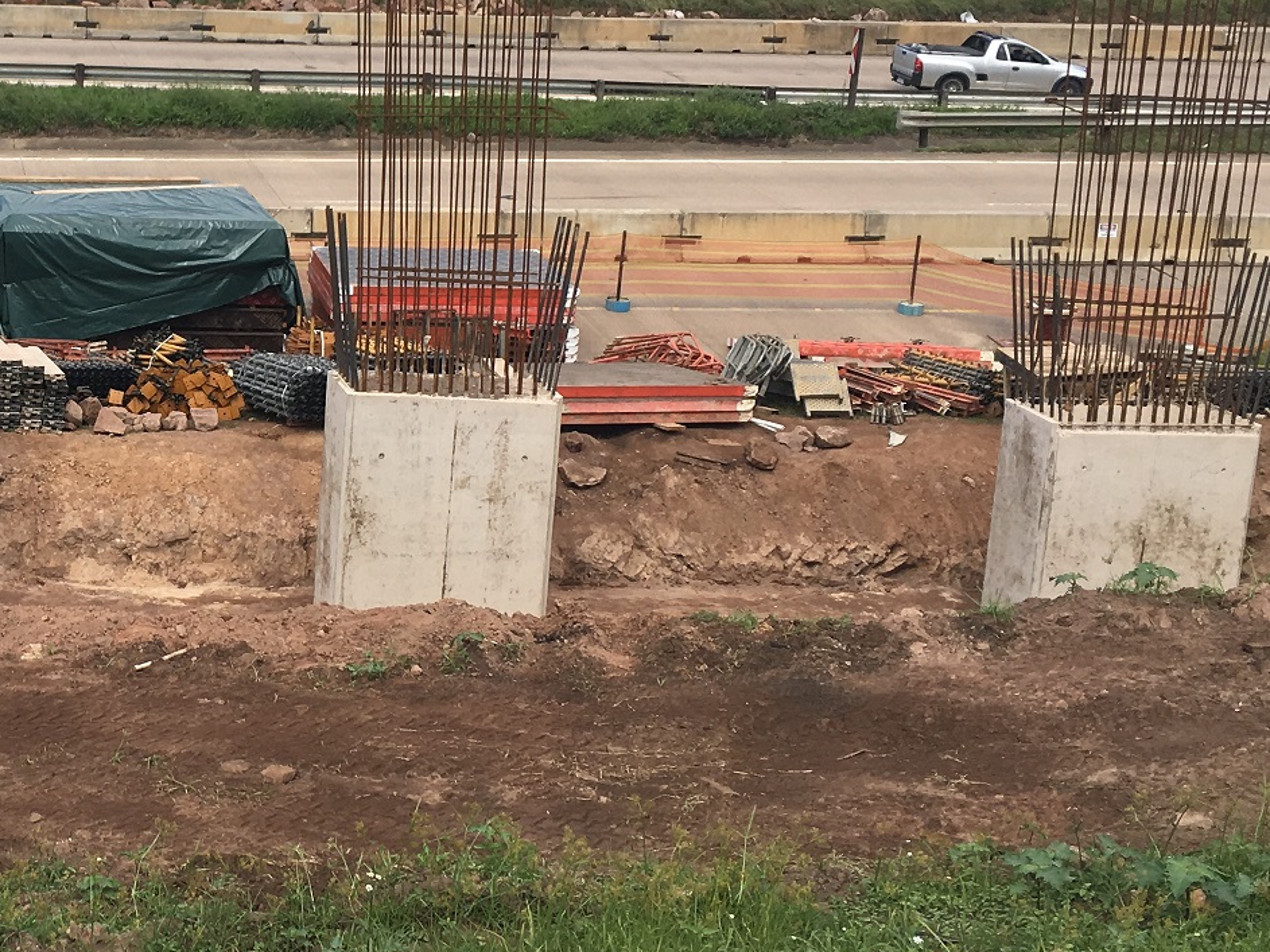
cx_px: 65
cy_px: 366
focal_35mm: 62
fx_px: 2274
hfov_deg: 29.6
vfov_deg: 23.6
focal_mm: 4.15
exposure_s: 1/1099
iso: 25
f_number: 2.2
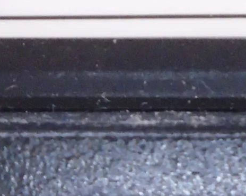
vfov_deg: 10.6
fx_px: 1019
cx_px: 179
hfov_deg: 13.7
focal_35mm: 140
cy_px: -95
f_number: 3.2
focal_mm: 4.6
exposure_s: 1/15
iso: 400
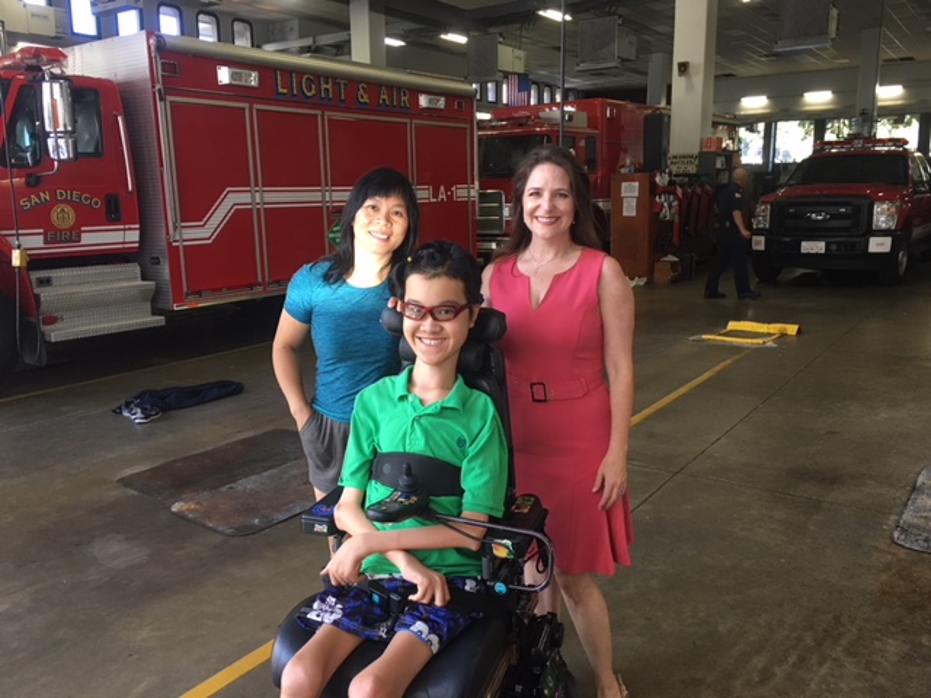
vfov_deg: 48.2
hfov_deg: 61.7
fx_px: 780
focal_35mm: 29
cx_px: 466
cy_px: 349
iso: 40
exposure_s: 1/30
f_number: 2.2
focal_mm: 4.15
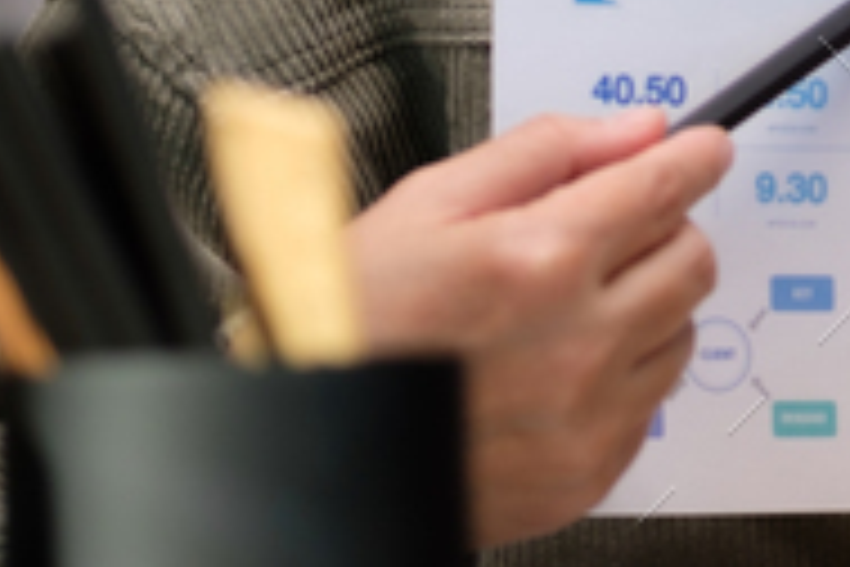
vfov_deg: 5.8
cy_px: -277
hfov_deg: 8.7
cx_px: 949
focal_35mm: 234
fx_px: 5525
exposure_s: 1/120
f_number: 2.2
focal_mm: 50
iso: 200
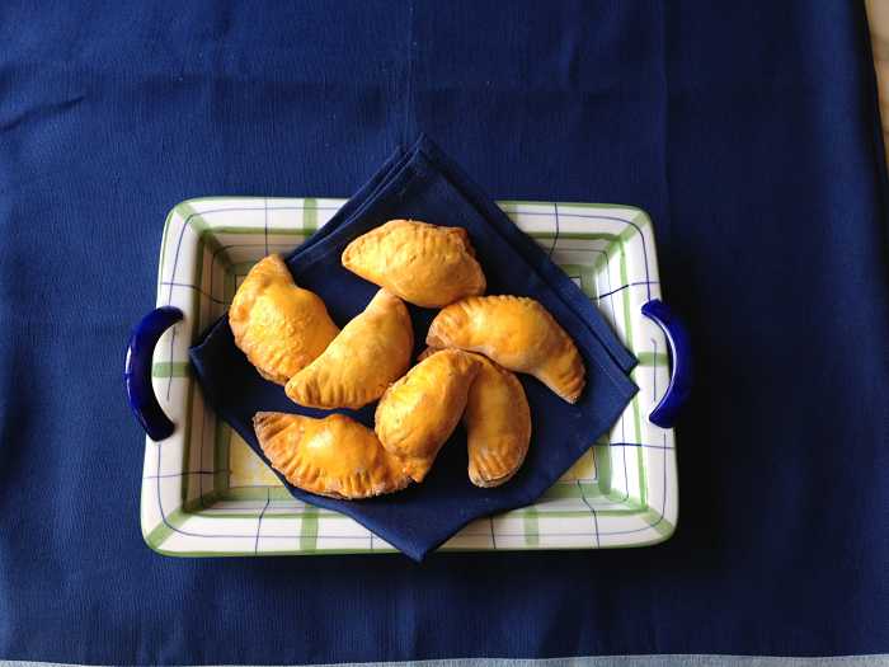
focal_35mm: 33
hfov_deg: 55.4
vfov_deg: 42.9
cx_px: 444
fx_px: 847
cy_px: 334
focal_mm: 4.12
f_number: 2.4
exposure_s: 1/120
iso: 50
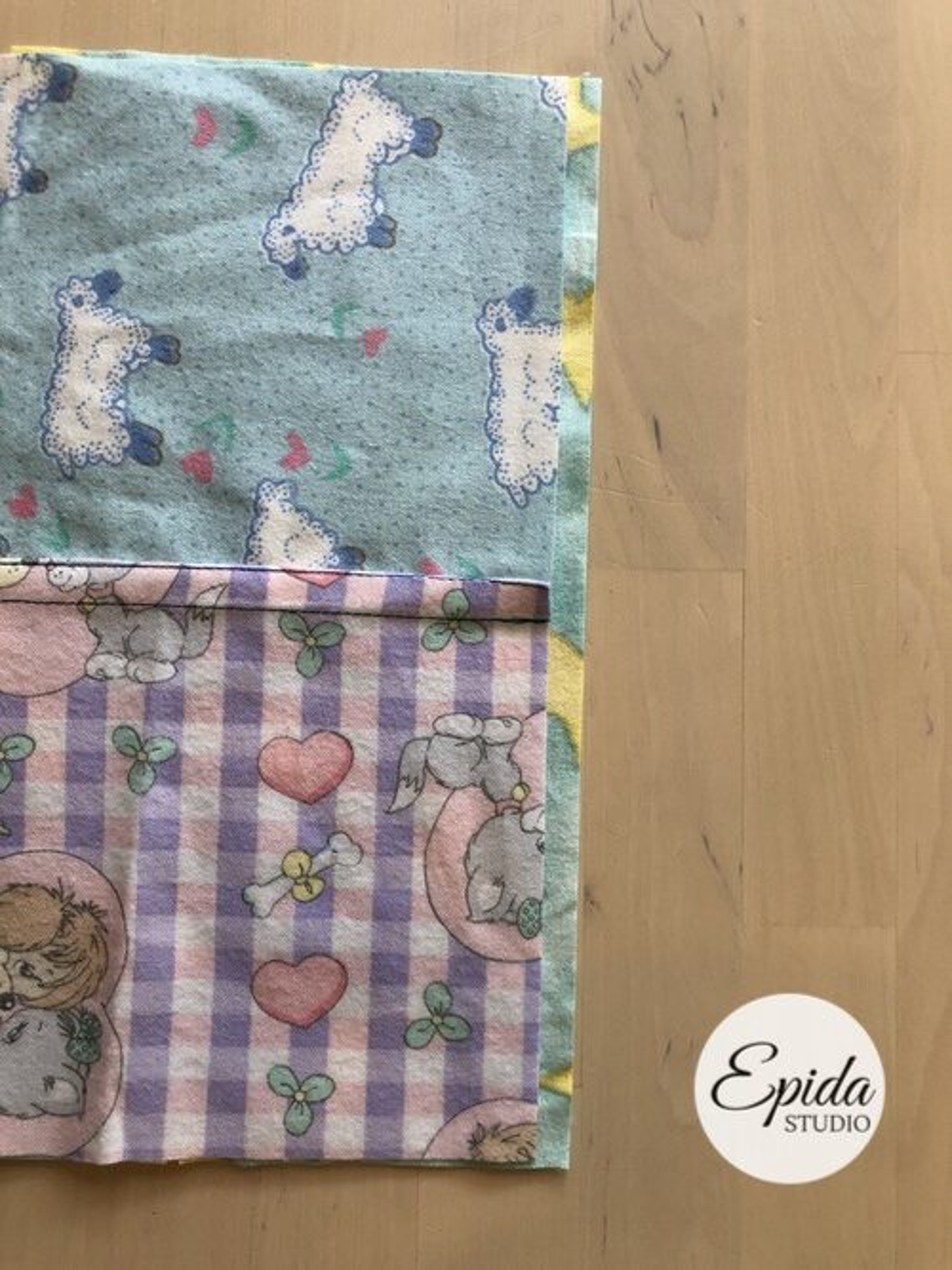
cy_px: 635
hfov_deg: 49.7
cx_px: 476
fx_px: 1027
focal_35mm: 28
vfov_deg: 63.5
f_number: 1.8
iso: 20
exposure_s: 1/40
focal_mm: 4
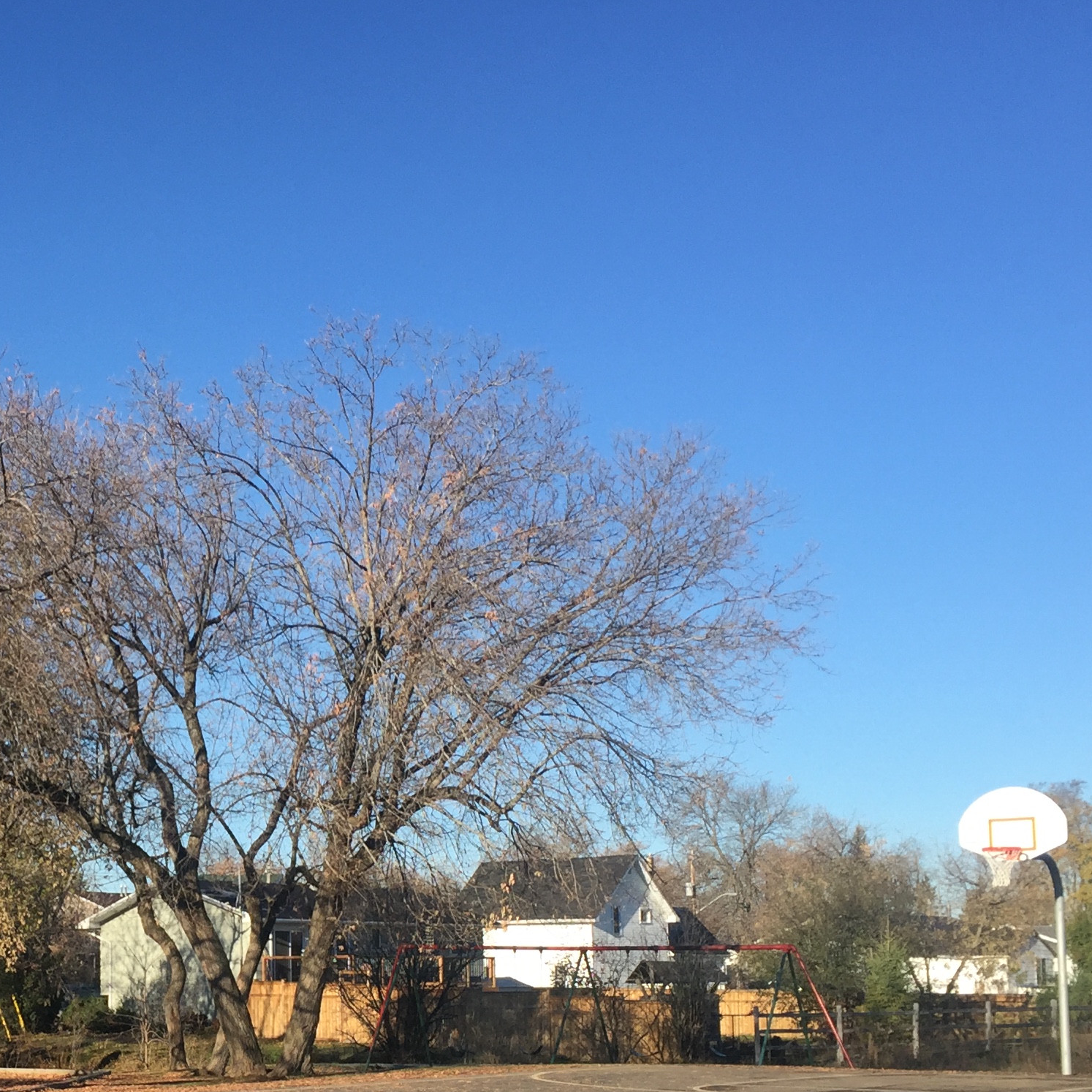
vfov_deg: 30.0
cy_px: 824
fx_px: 1999
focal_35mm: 56
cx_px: 112
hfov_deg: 29.3
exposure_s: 1/1319
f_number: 2.2
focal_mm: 4.15
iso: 32
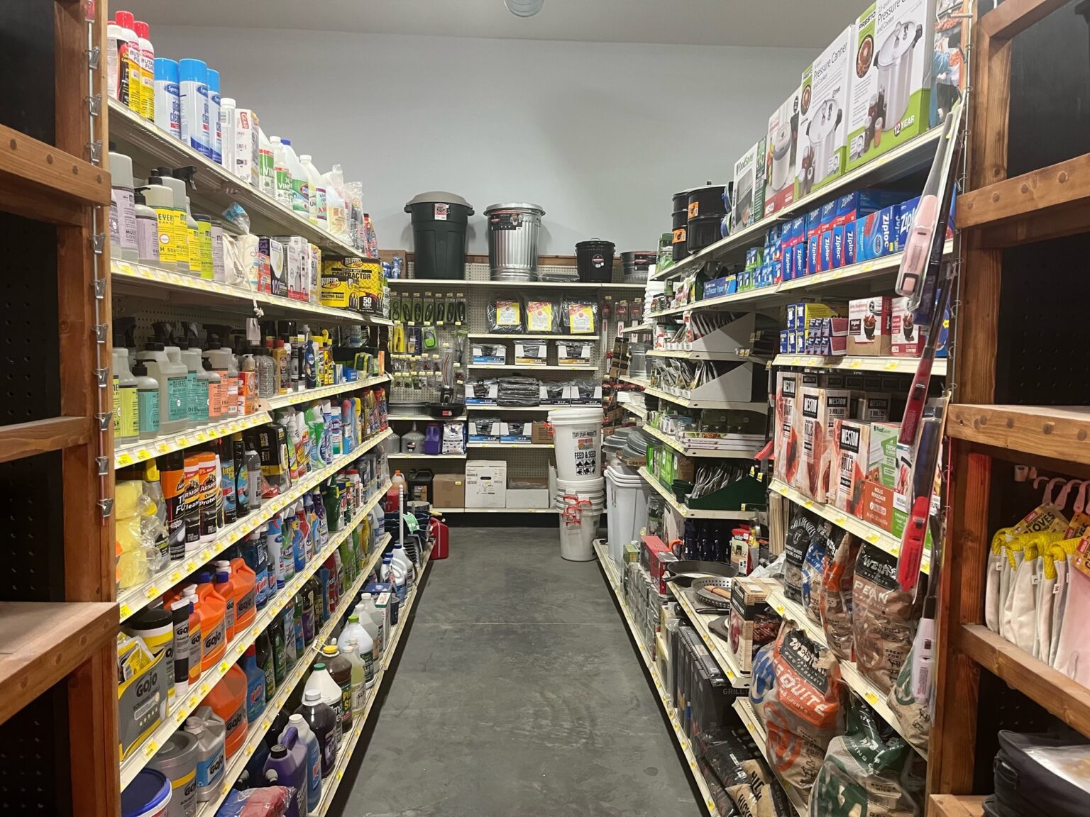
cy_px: 408
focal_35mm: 26
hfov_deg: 67.3
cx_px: 545
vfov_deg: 53.1
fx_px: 819
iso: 250
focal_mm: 5.1
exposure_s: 1/60
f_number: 1.6
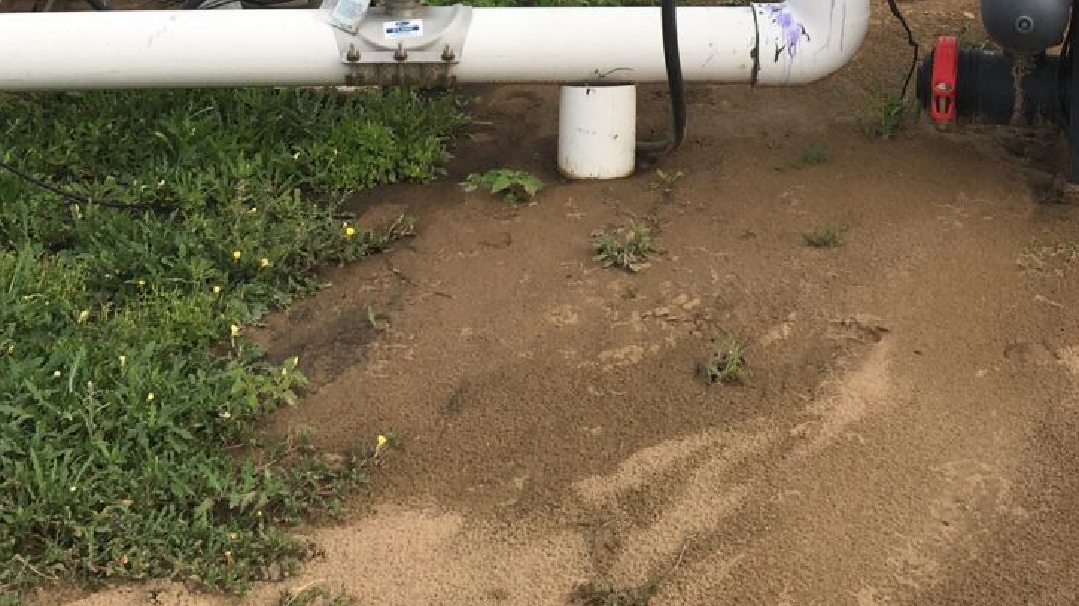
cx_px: 626
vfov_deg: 16.9
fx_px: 1917
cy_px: -185
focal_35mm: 67
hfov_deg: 31.4
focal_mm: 4.15
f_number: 2.2
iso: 25
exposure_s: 1/1538
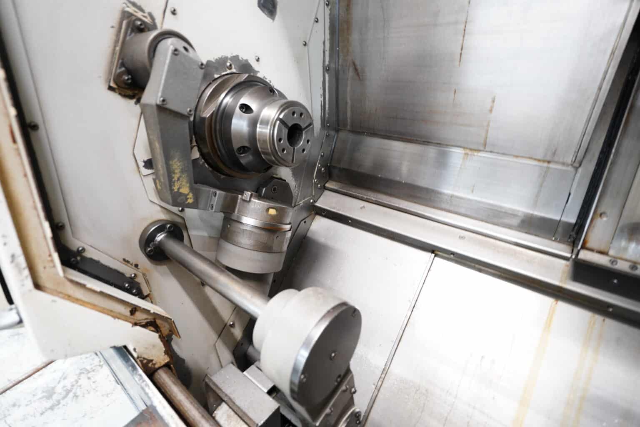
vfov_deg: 73.7
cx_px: 320
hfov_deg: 96.7
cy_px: 214
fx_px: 284
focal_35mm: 16
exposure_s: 1/15
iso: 2500
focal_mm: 16
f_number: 4
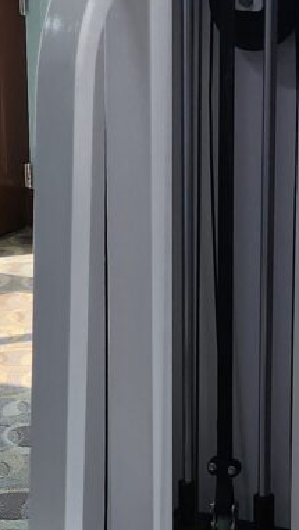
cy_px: 365
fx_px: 1479
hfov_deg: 11.5
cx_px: 172
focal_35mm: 105
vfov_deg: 20.3
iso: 125
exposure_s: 1/180
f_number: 1.8
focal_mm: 5
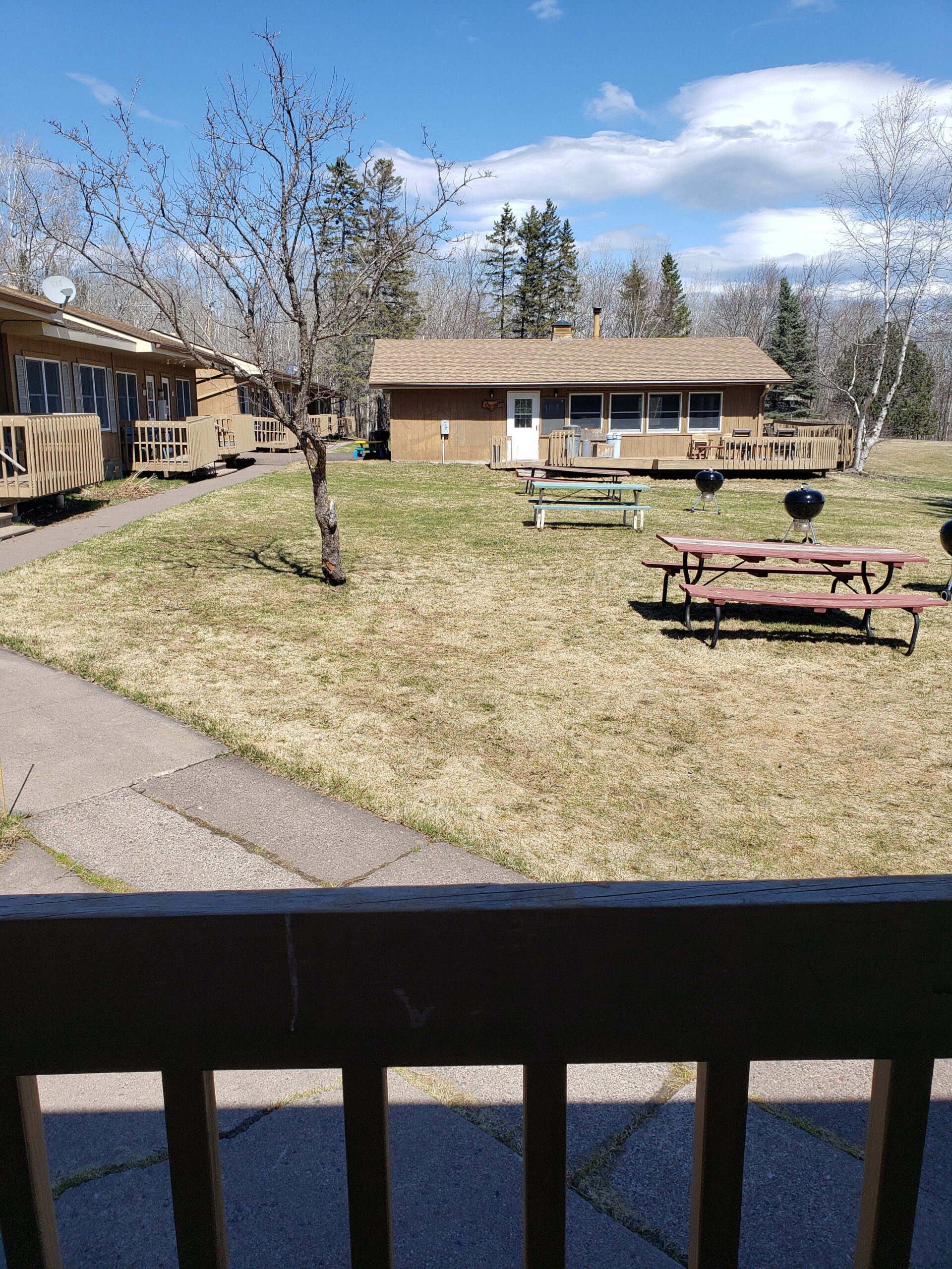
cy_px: 634
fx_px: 953
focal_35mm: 26
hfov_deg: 53.1
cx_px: 476
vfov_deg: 67.3
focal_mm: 4.3
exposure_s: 1/1265
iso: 50
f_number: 2.4
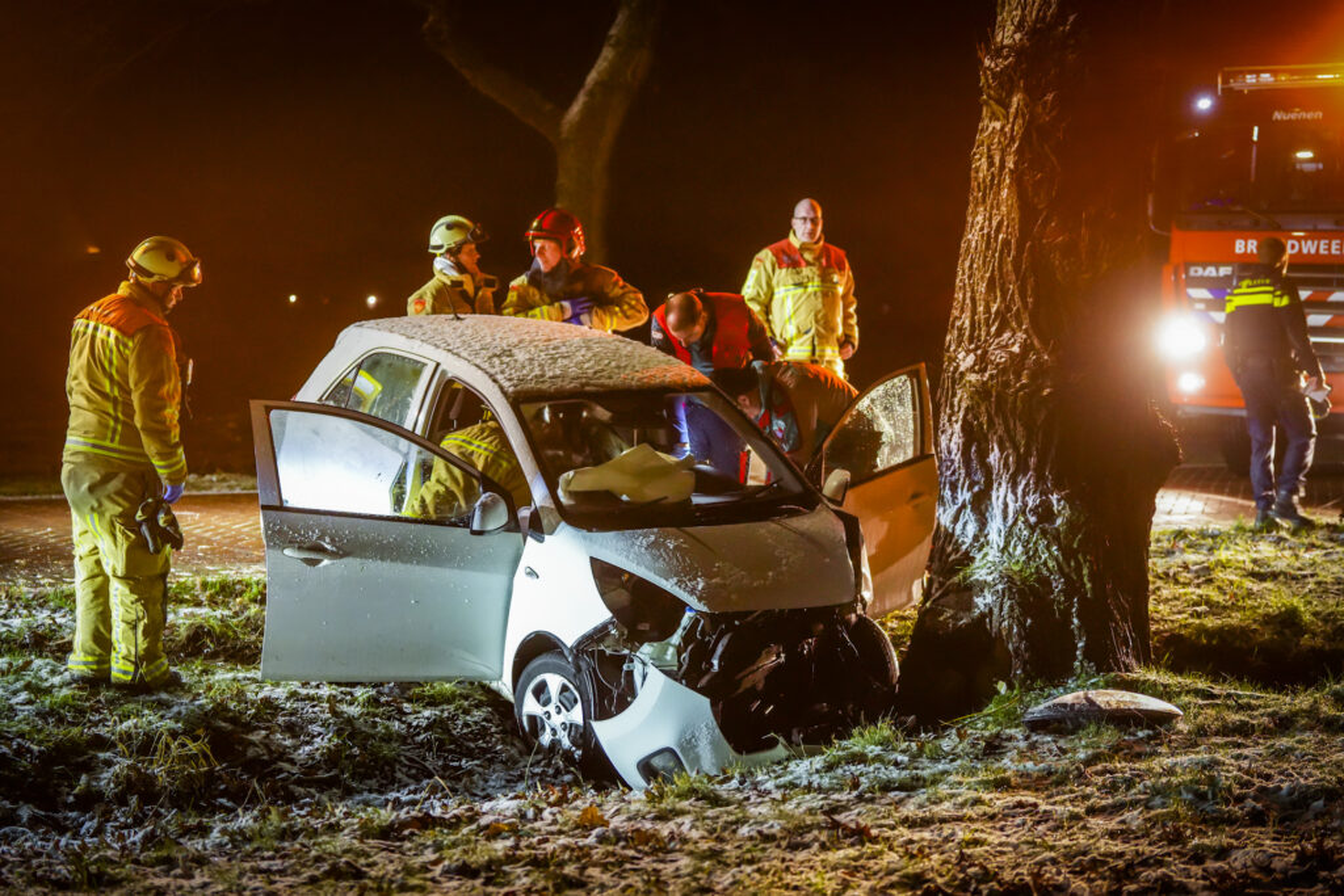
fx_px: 2614
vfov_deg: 19.5
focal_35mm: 70
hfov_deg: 28.8
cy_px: 448
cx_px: 672
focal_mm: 70
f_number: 2.8
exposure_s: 1/50
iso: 6400
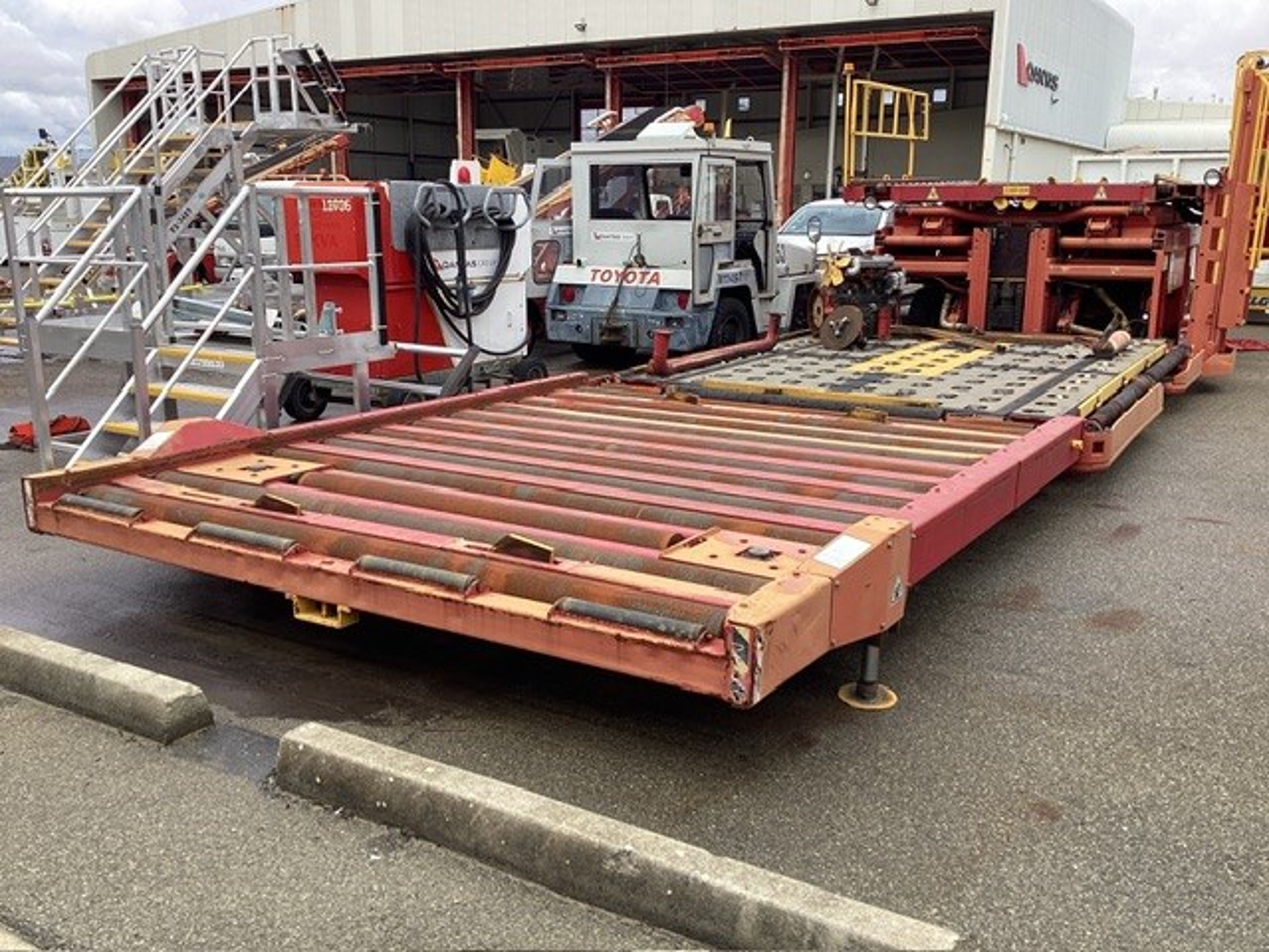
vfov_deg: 45.4
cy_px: 476
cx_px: 634
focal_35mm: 31
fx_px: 1136
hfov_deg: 58.4
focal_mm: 3.3
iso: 25
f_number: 2.4
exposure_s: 1/460
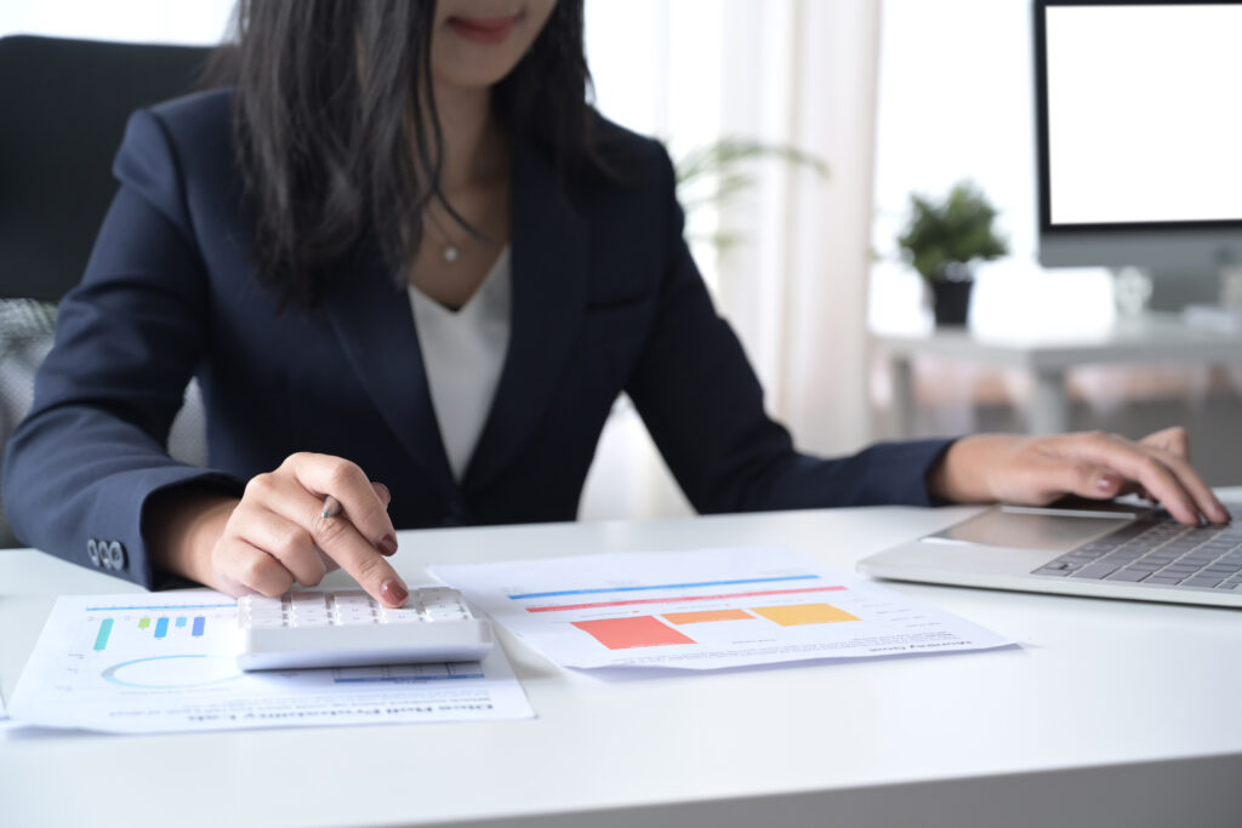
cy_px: 414
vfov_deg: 21.9
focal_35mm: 62
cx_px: 621
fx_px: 2139
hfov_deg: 32.4
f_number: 4
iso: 640
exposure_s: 1/250
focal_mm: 62
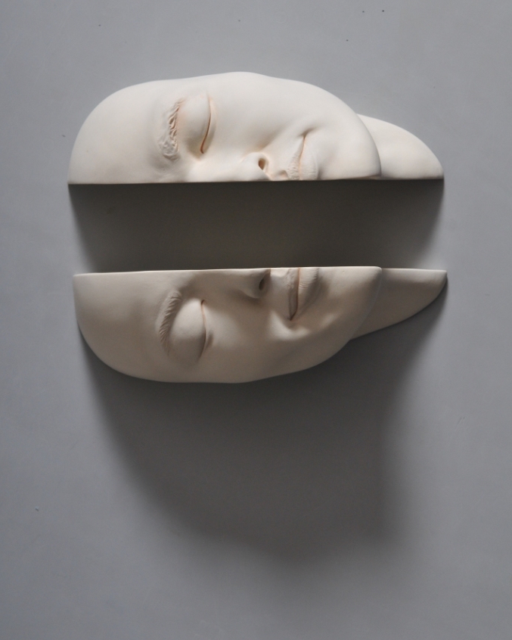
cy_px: 284
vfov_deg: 24.9
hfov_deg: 20.0
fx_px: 1450
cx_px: 256
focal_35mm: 77
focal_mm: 45
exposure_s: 1/200
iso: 400
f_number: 7.1
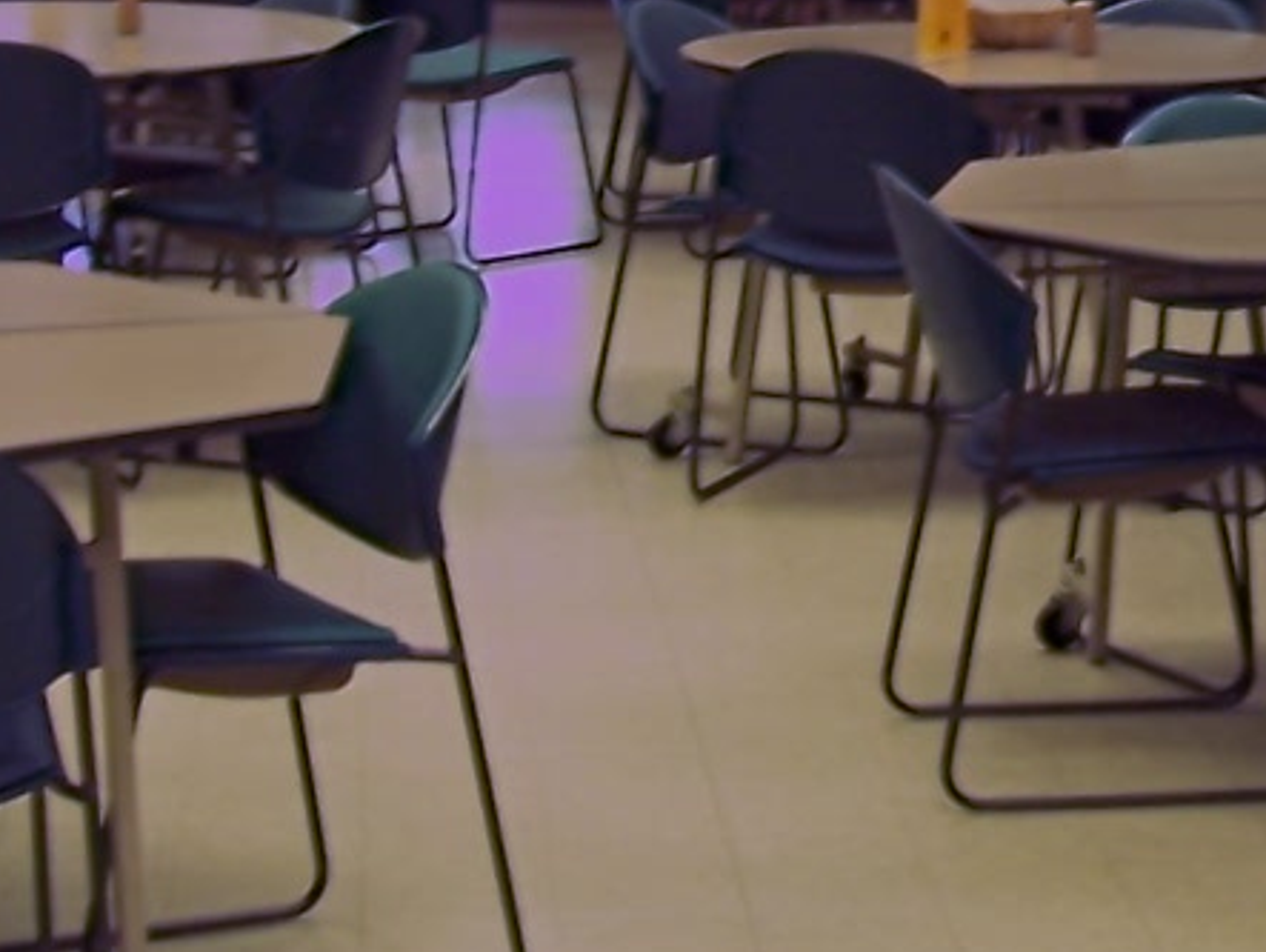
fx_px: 4649
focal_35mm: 127
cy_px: -69
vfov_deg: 11.5
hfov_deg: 15.5
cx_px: 663
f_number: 2.7
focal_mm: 5.6
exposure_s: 1/8
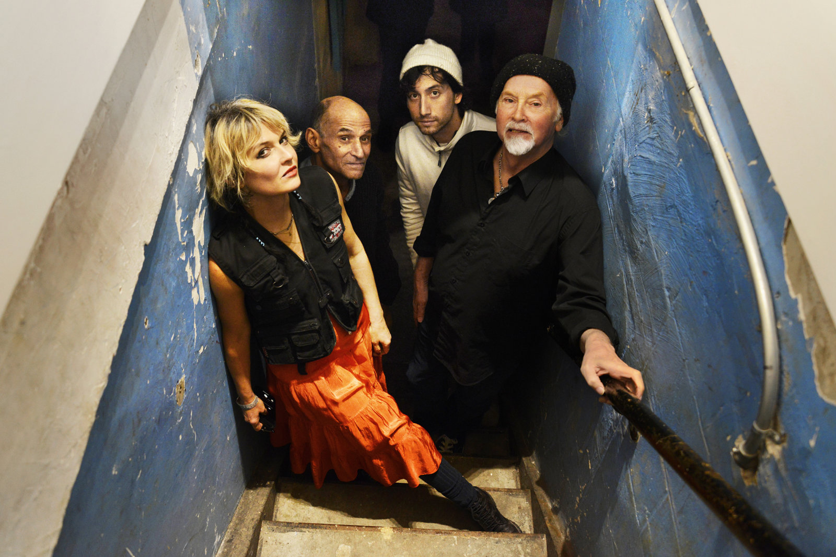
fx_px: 743
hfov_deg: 58.7
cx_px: 418
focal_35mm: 32
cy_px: 278
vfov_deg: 41.1
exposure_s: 1/60
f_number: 3.8
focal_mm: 32
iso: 2000
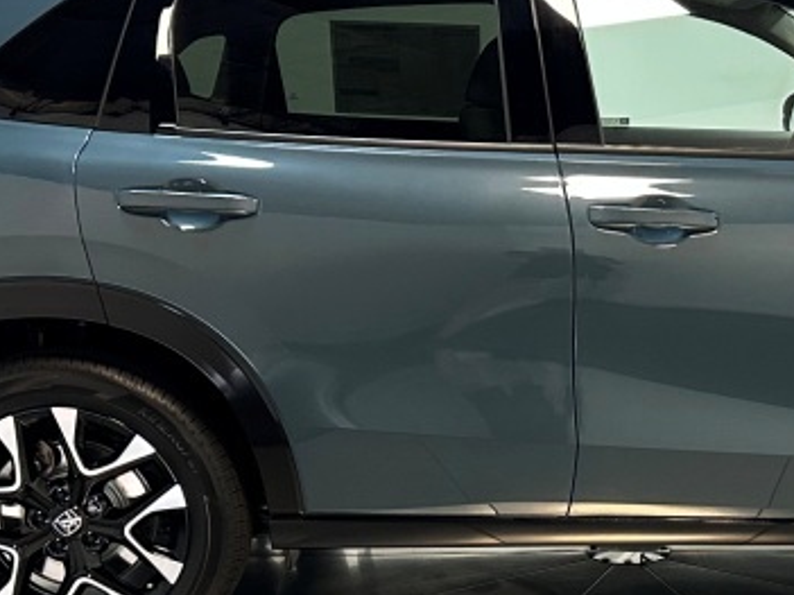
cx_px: 642
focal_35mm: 70
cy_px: 563
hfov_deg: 27.2
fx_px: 1605
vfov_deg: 20.5
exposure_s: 1/60
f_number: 1.78
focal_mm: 6.86
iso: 400
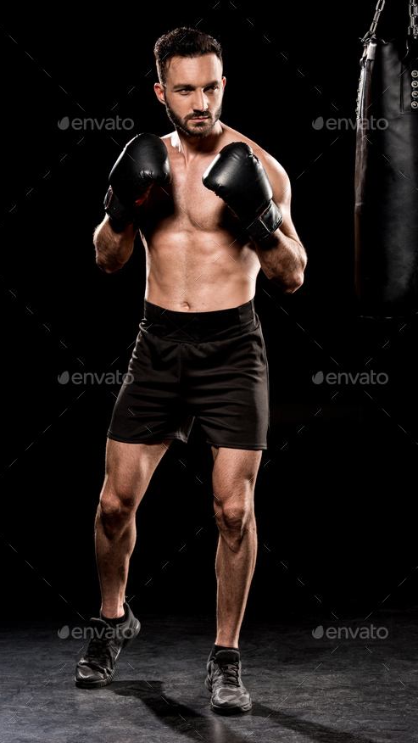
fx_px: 2186
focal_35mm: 111
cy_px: 372
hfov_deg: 10.9
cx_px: 220
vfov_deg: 19.3
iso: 100
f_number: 9
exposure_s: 1/200
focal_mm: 105
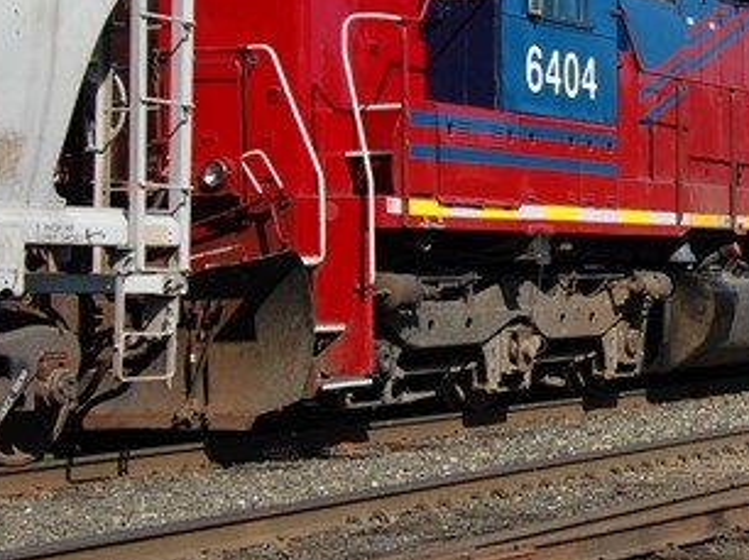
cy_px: 187
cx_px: 756
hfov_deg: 20.0
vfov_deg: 15.5
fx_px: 2054
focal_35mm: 95
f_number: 9
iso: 200
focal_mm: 24
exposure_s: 1/400
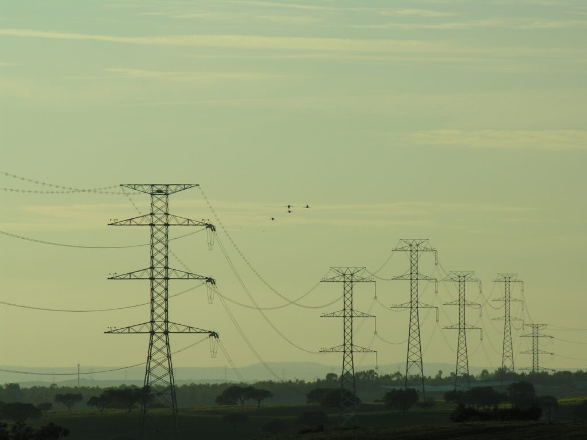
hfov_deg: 5.7
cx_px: 294
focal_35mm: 350
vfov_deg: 4.2
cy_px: 220
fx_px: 5935
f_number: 7.4
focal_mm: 89
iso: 50
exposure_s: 1/125
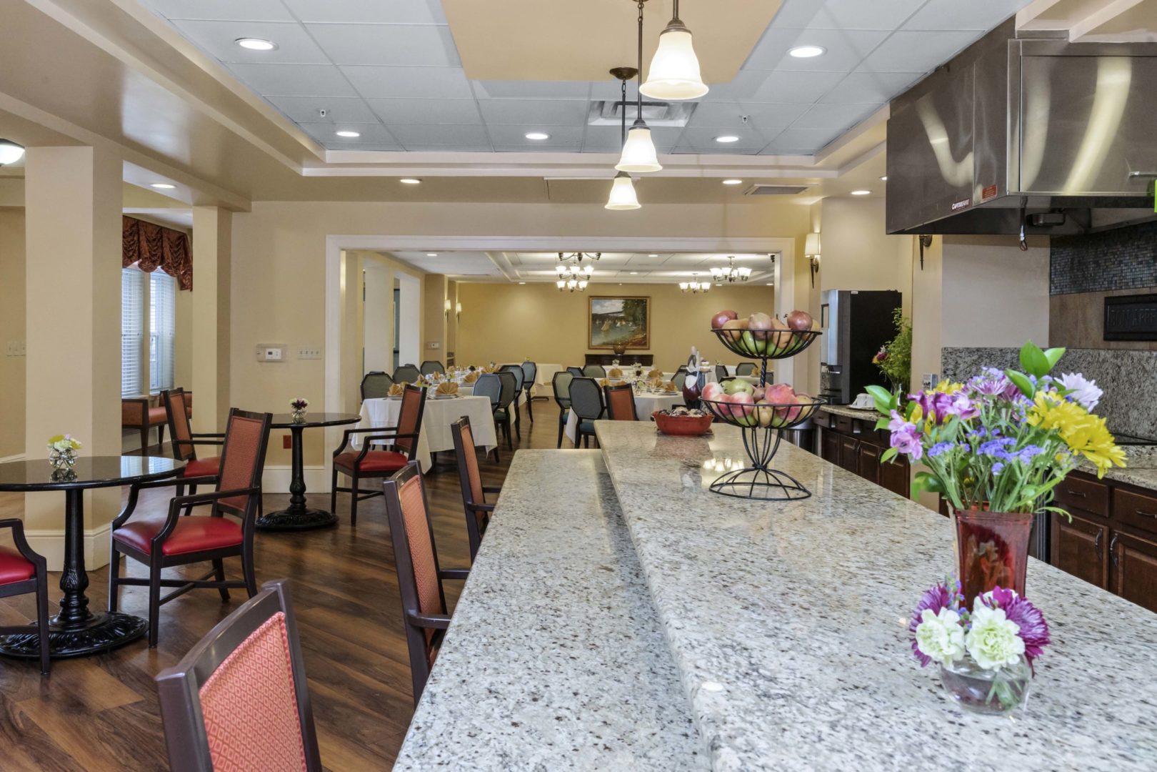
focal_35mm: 29
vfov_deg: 45.0
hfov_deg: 63.7
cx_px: 578
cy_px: 386
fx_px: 932
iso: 400
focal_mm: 29
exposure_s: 1/40
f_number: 10
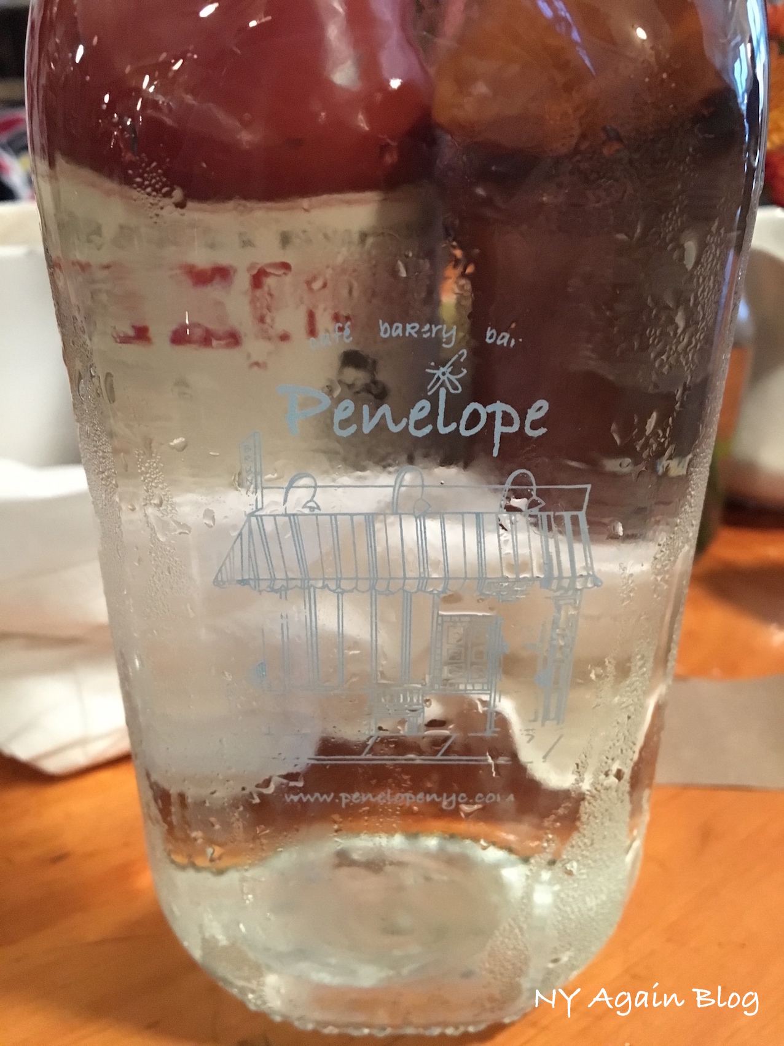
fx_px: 876
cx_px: 392
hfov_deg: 48.2
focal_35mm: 29
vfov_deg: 61.7
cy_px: 523
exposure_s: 1/15
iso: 320
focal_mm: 4.15
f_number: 2.2
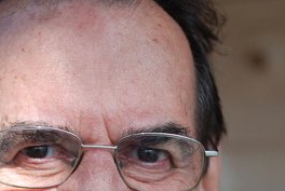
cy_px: 185
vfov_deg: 6.9
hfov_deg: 10.3
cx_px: 92
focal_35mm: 199
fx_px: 1578
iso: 100
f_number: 2.8
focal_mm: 50
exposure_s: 1/500
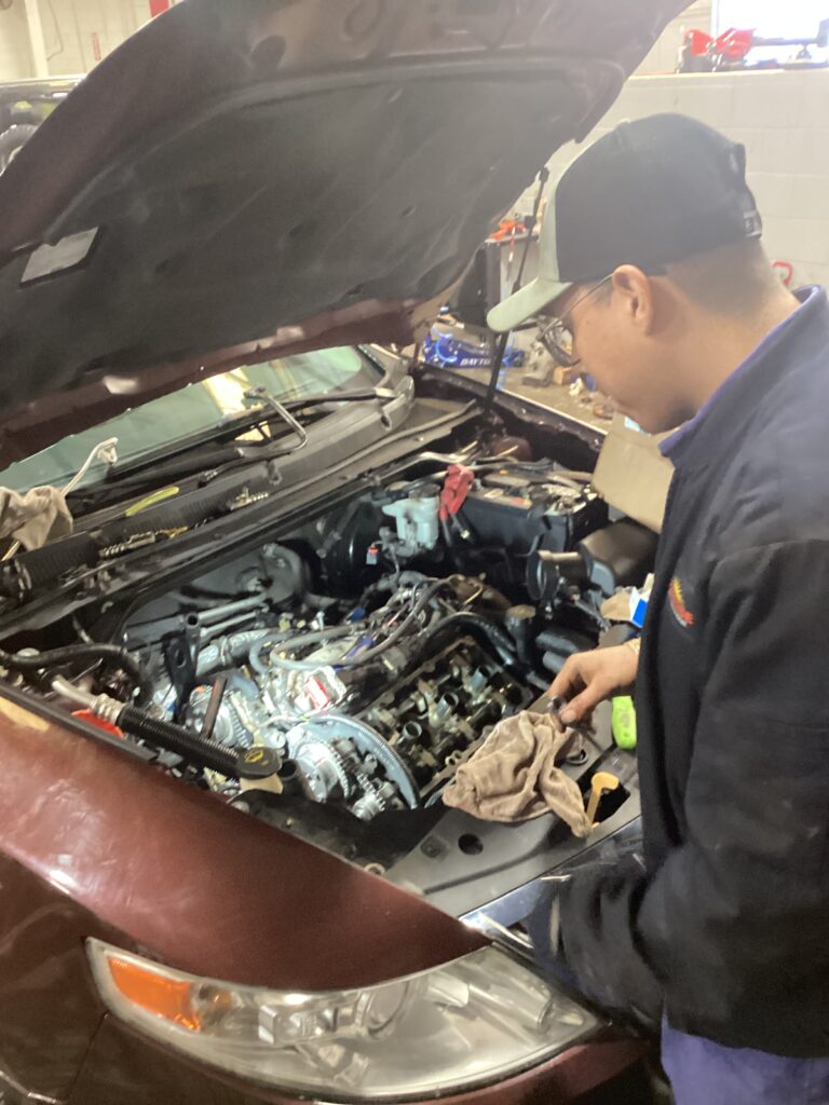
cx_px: 414
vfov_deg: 58.4
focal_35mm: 31
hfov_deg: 45.4
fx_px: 990
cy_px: 552
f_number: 2.4
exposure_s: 1/25
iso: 500
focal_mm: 3.3
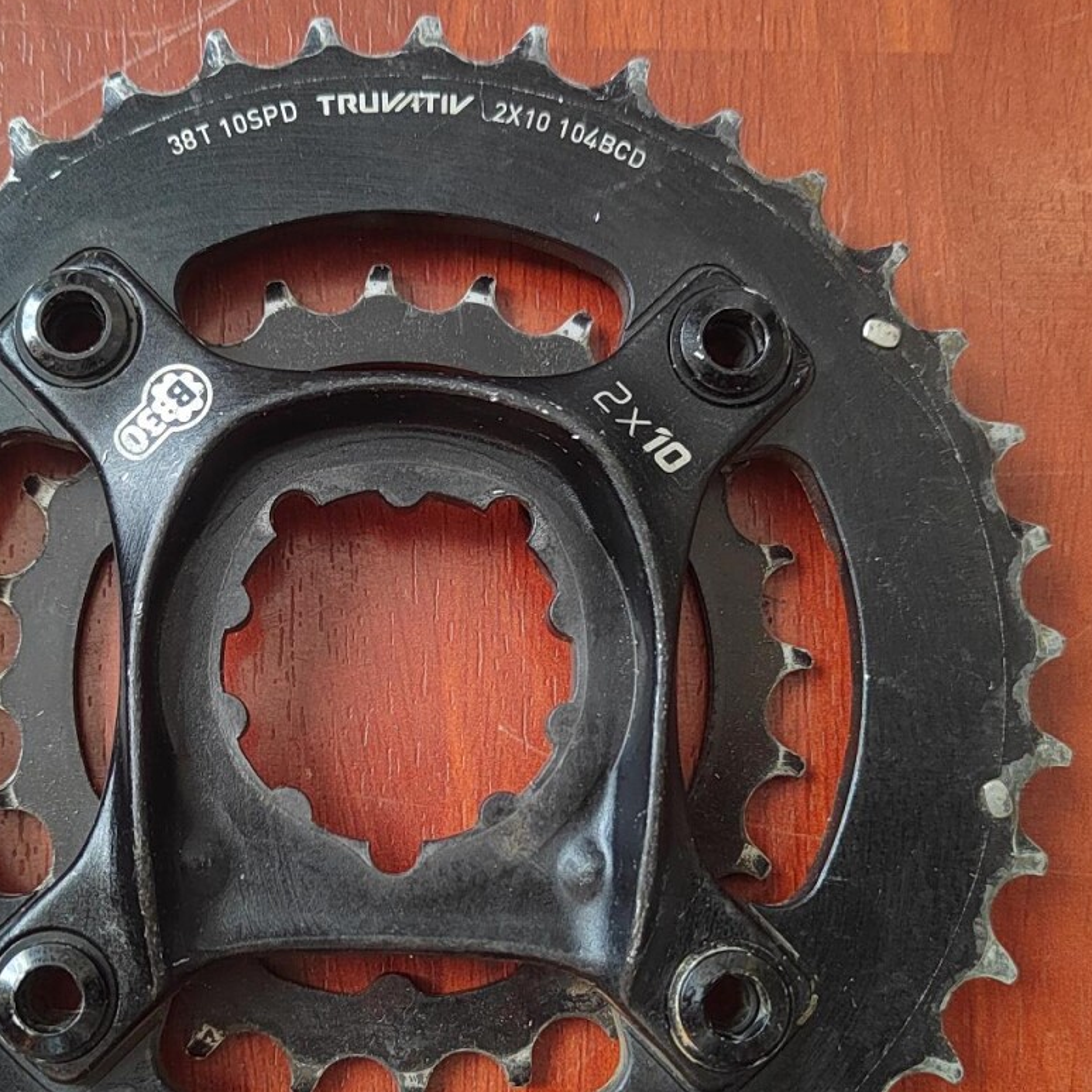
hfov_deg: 39.7
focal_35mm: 42
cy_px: 676
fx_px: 1499
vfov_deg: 39.8
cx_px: 405
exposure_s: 1/100
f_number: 1.9
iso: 1719
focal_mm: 5.52
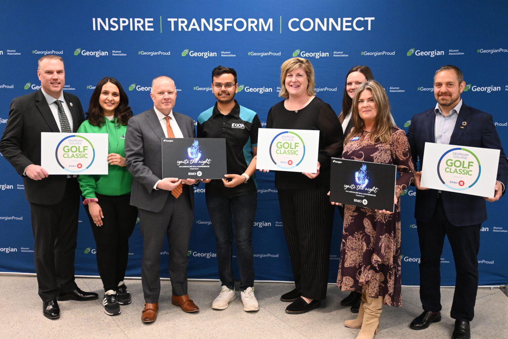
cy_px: 170
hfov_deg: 52.2
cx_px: 254
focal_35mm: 37
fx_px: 519
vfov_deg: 36.2
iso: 2000
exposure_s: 1/125
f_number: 4.2
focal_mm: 24.5
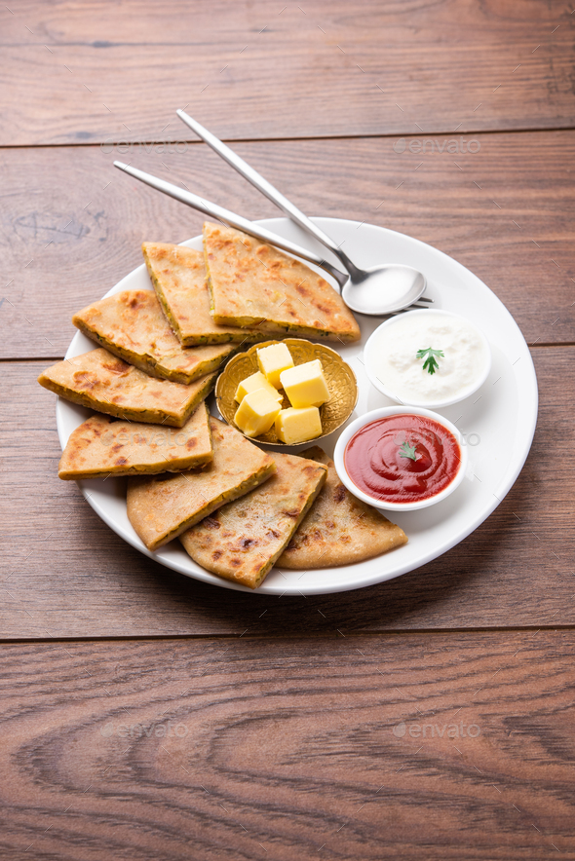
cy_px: 430
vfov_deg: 33.4
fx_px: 1436
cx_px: 288
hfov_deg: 22.6
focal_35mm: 60
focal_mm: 60
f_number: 7.1
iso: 100
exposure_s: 1/125
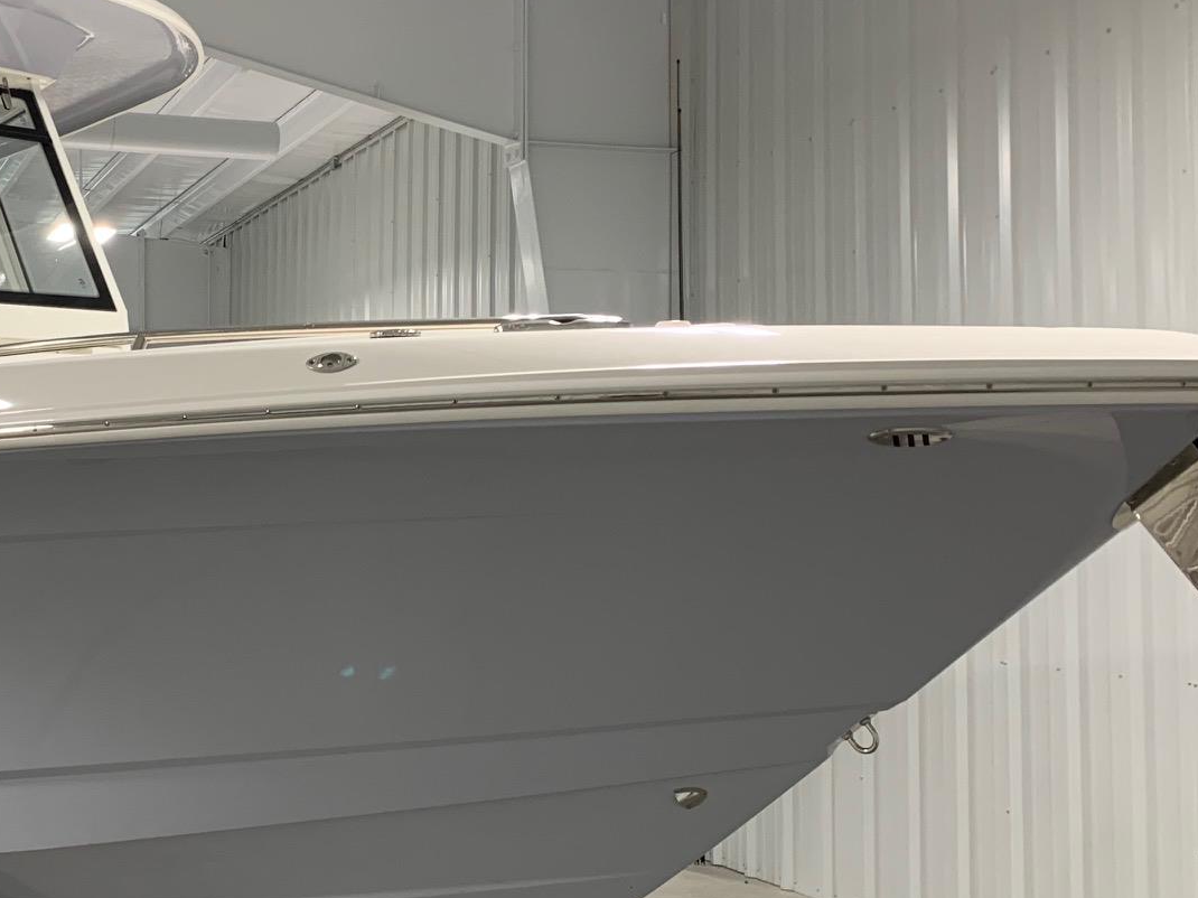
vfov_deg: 29.7
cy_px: 478
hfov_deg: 37.3
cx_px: 216
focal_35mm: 49
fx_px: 1695
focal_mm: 4.25
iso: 100
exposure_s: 1/60
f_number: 1.8
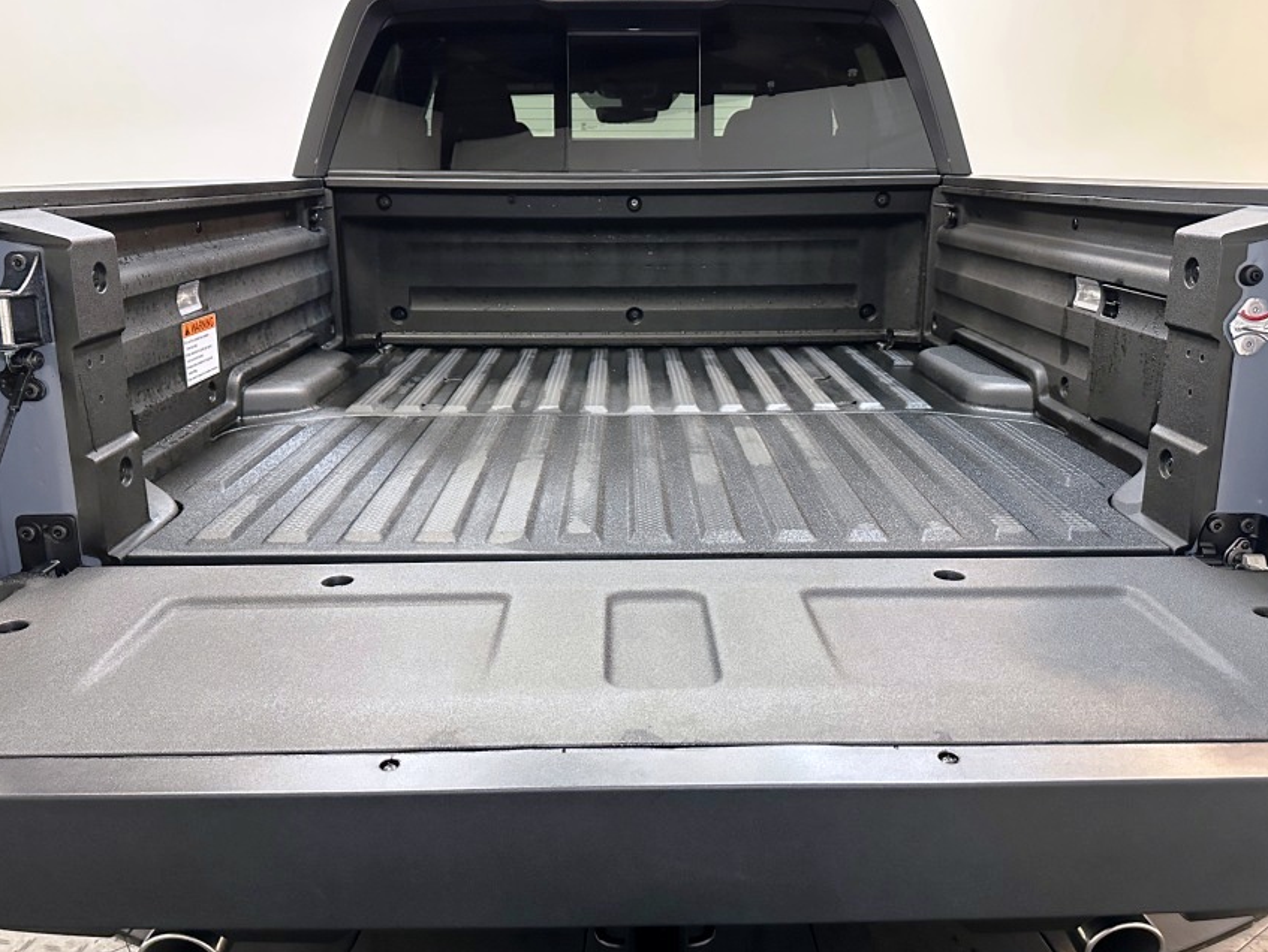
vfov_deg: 48.3
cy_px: 473
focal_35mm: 29
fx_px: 1063
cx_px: 644
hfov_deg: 61.6
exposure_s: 1/60
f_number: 1.78
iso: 1000
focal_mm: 6.86
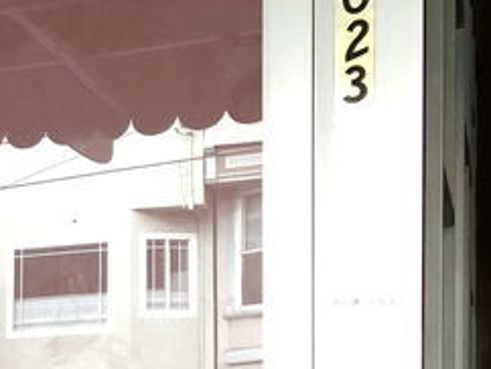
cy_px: 485
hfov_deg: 14.7
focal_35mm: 111
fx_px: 1576
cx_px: -473
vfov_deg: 12.9
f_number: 1.8
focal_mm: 4
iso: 25
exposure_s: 1/40
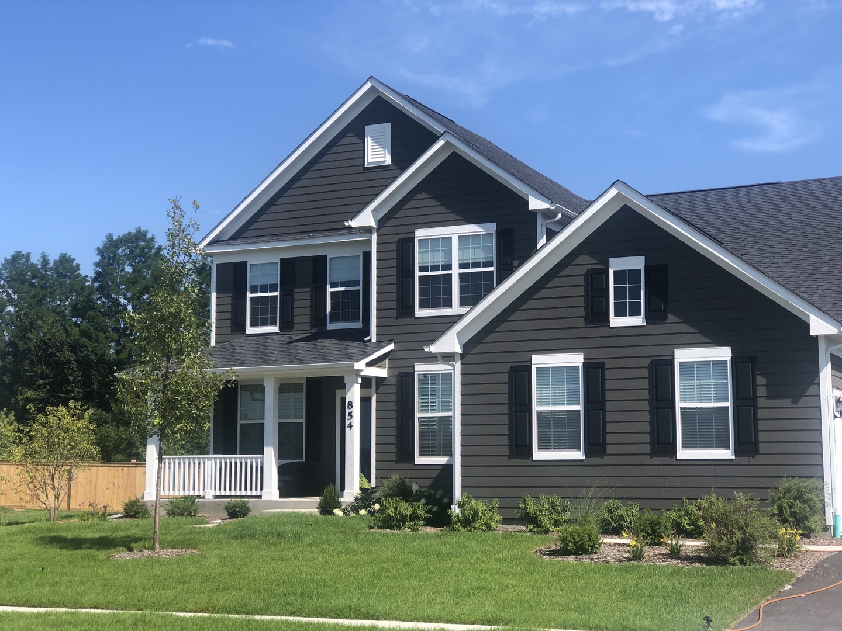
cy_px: 316
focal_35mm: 57
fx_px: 1386
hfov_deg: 33.8
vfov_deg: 25.7
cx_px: 421
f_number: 2.8
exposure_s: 1/615
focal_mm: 6.6
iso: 20
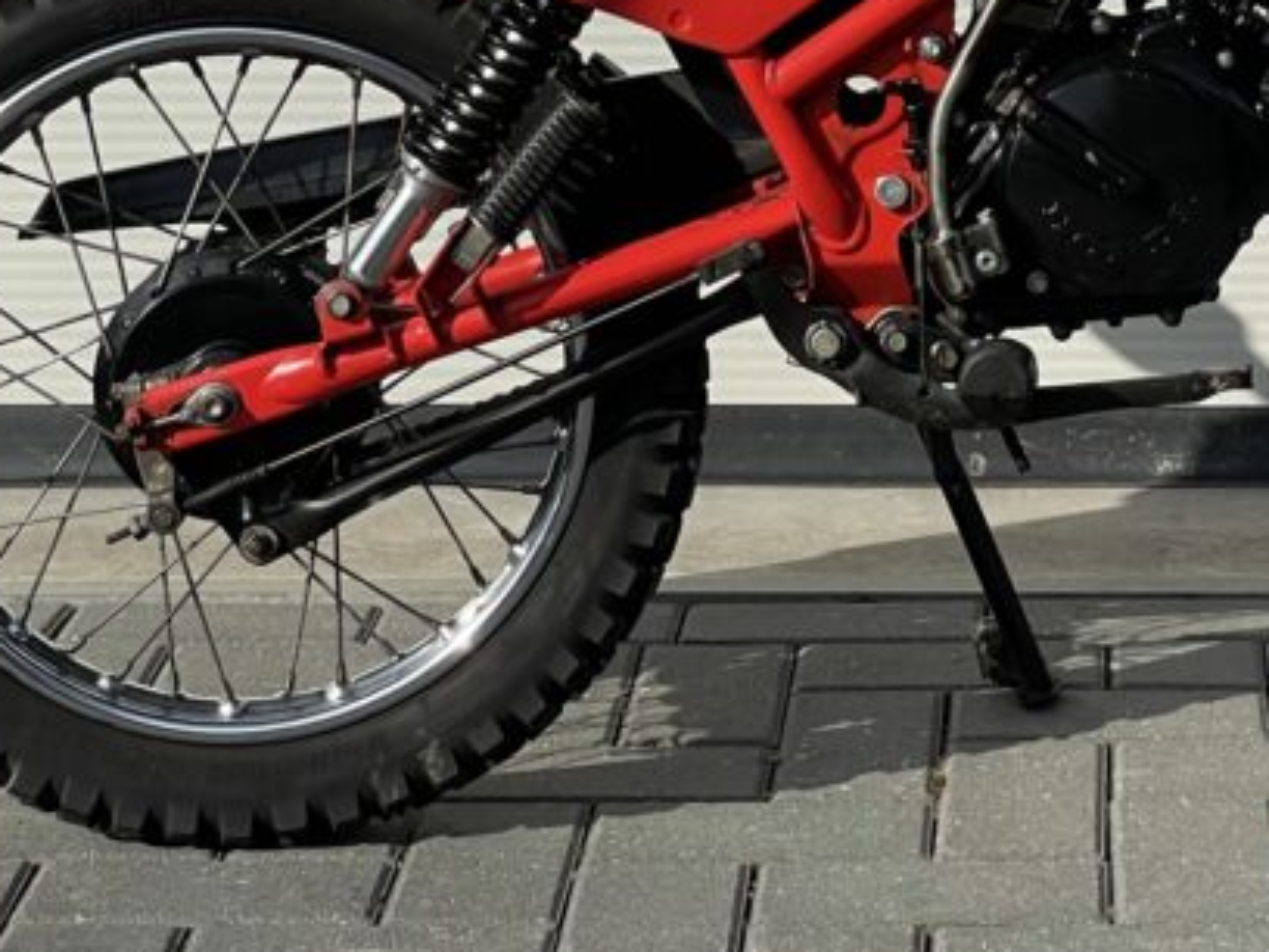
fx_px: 4986
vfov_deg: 10.7
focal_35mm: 136
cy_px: -146
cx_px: 1118
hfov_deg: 14.4
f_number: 2
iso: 25
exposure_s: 1/2817
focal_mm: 6
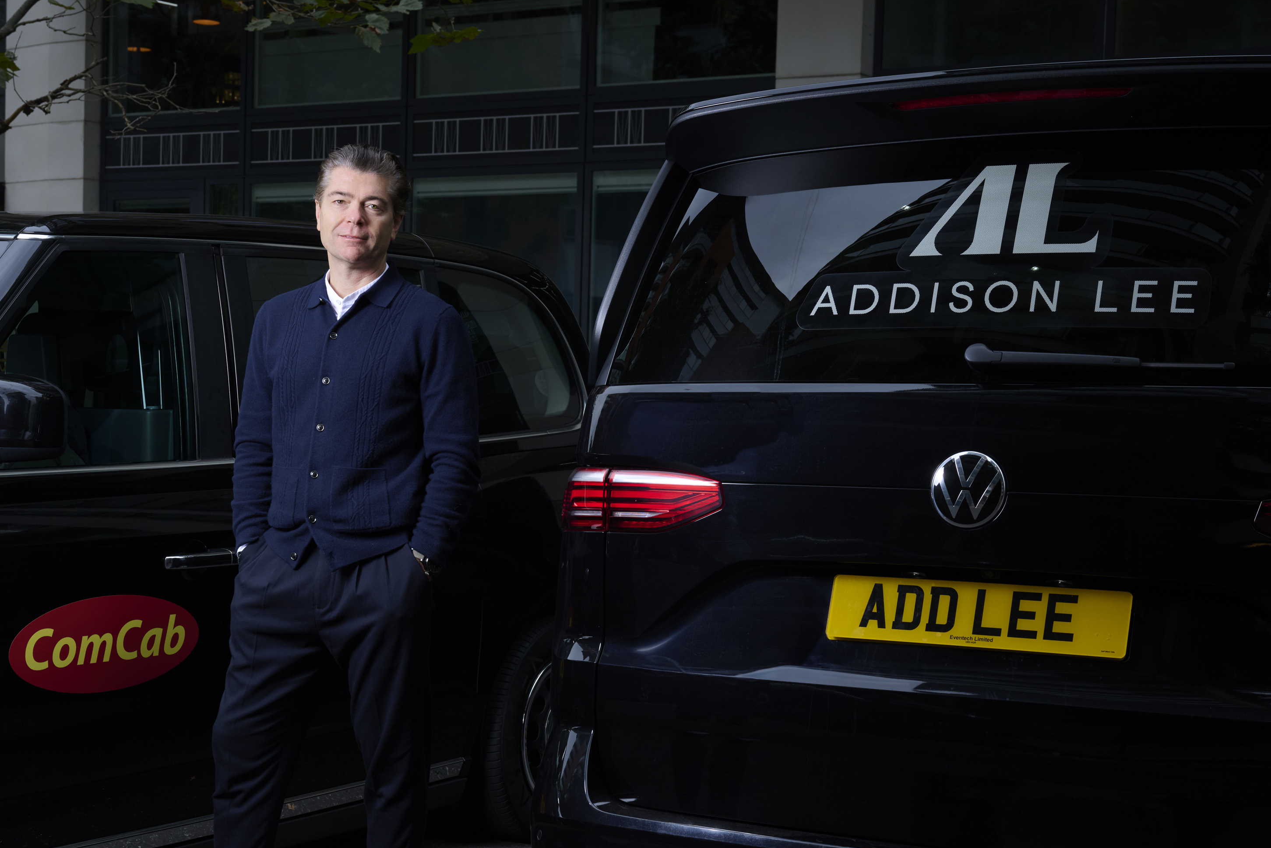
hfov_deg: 32.2
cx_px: 478
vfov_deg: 21.9
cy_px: 510
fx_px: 2189
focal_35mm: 62
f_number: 8
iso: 400
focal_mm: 48
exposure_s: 1/200
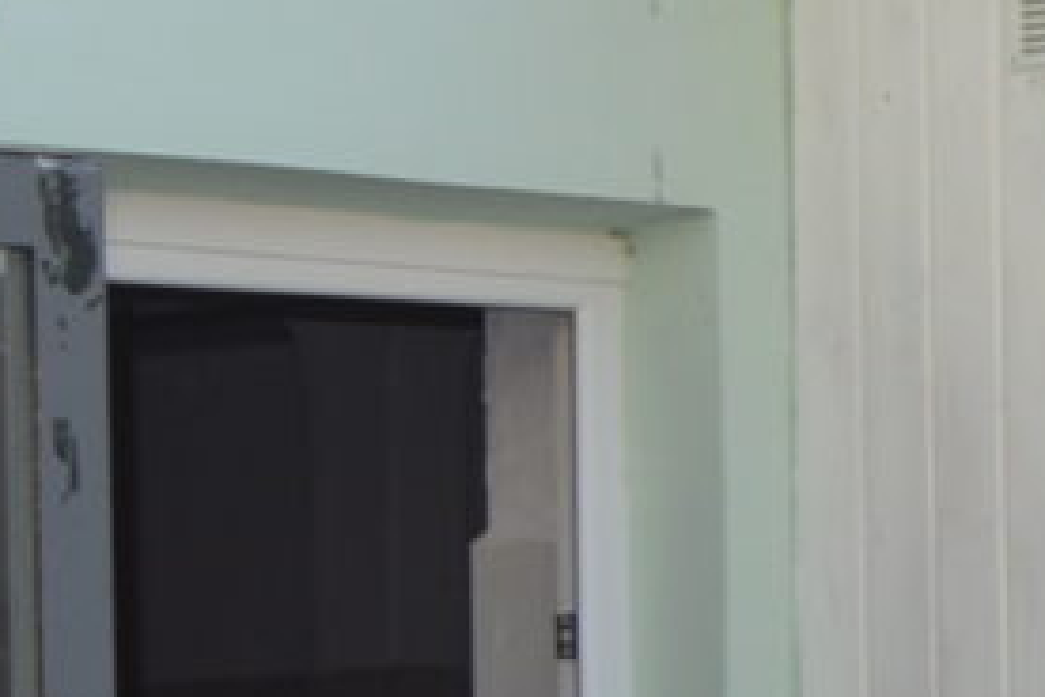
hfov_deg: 8.2
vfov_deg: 6.9
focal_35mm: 200
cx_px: 3464
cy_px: 360
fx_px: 5805
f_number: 7.1
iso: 100
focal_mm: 18
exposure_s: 1/200
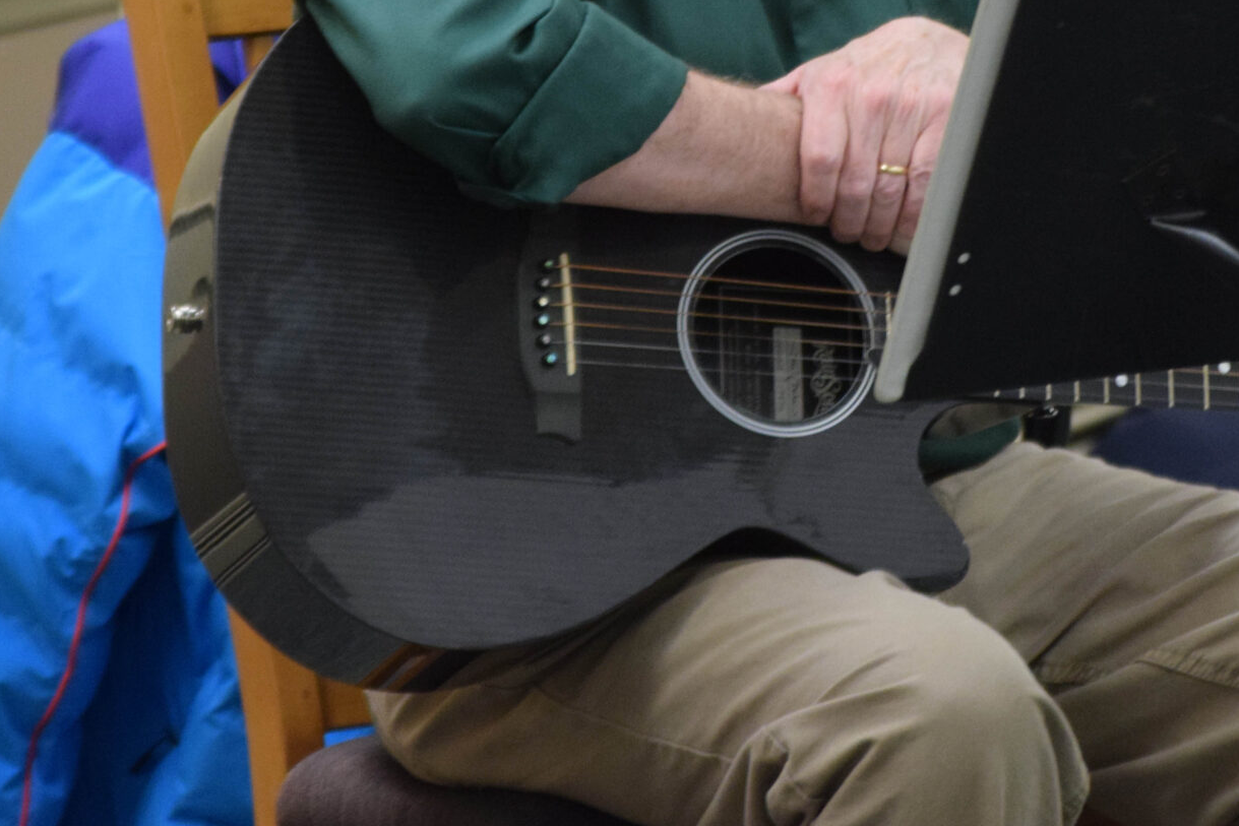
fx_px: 13010
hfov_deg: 5.5
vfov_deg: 3.6
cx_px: 672
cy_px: -14
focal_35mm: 378
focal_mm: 120
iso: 1600
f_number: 4.8
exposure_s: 1/80
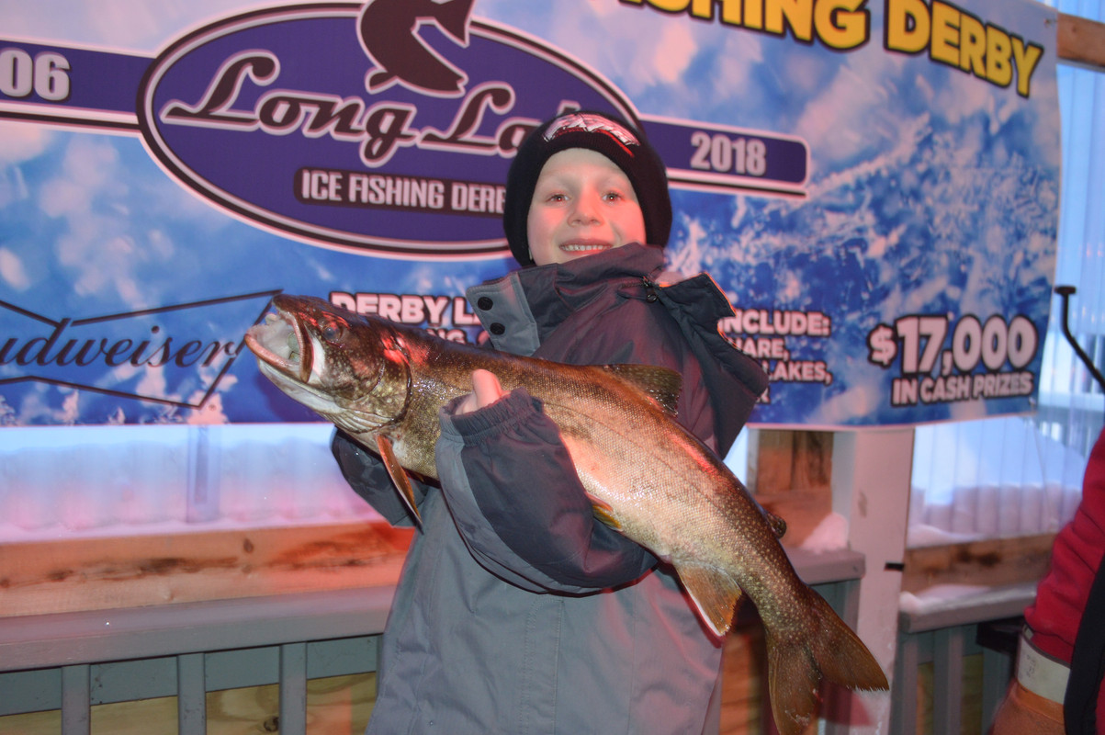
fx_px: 1012
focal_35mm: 33
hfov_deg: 57.3
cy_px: 368
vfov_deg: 39.9
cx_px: 552
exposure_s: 1/2.5
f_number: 4
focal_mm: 22
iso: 800
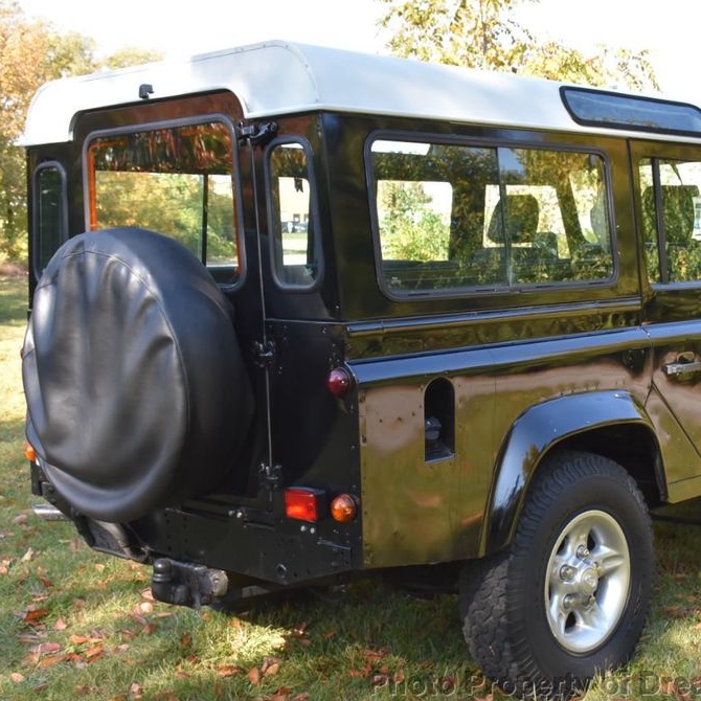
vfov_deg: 32.4
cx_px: 500
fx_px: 1206
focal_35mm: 53
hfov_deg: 32.0
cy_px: 357
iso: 800
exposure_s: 1/320
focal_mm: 27
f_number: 8
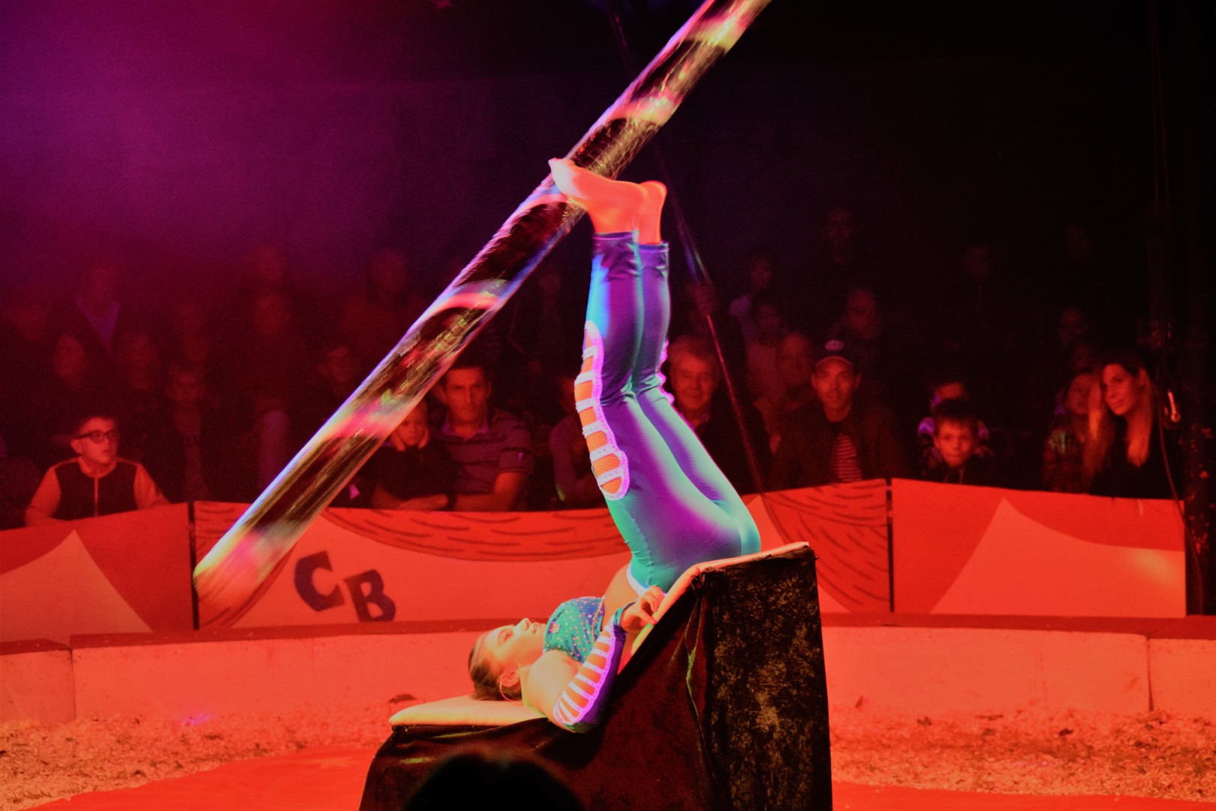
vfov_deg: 14.7
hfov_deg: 21.9
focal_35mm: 93
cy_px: 406
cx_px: 608
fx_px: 3141
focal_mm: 62
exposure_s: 1/60
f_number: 4
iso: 3200
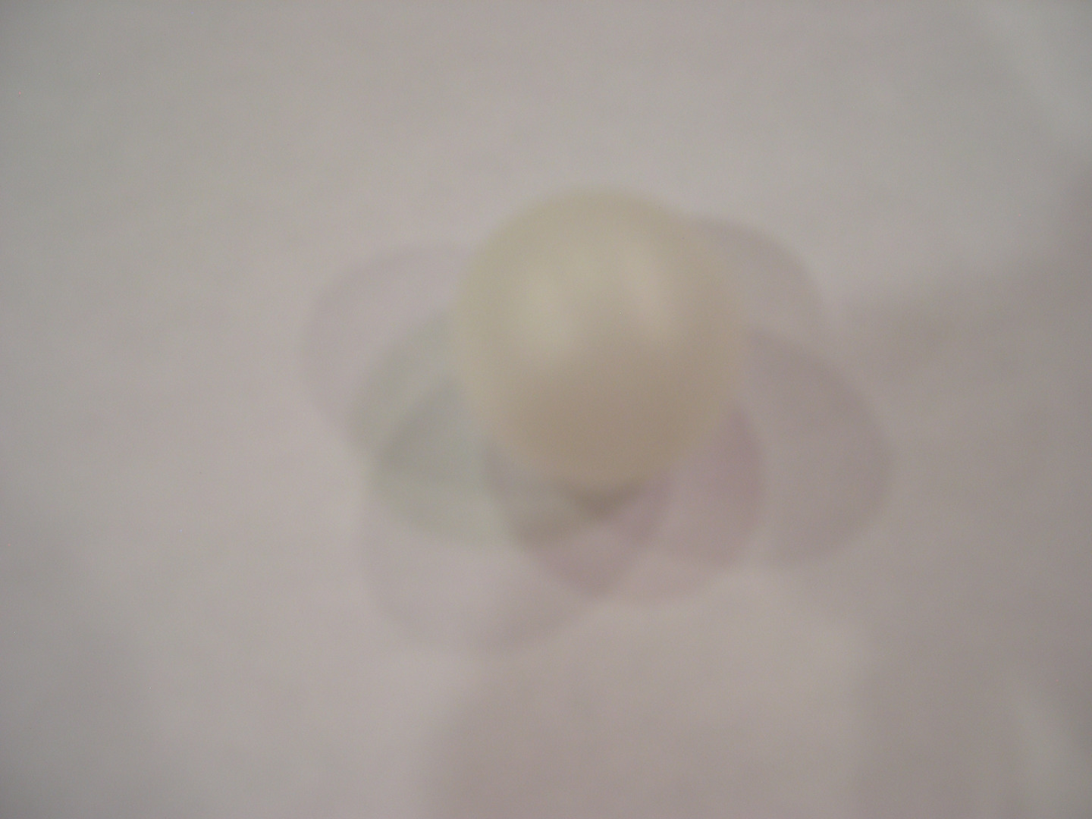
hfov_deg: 49.0
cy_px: 410
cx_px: 546
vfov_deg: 37.7
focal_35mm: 38
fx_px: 1199
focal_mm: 8
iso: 100
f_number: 2.8
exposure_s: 1/9
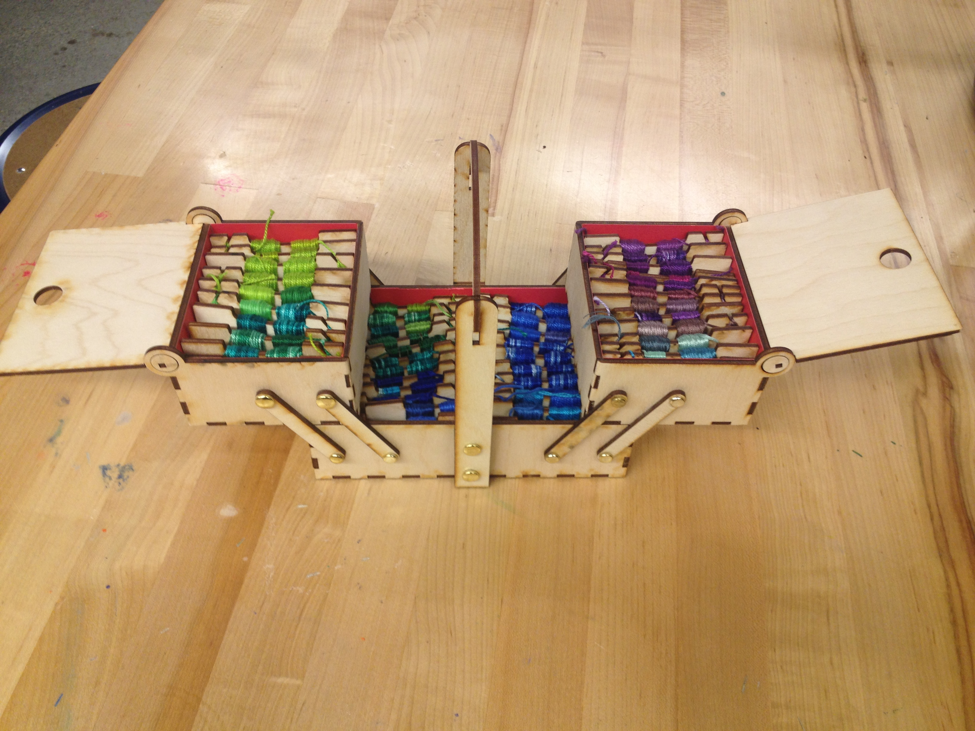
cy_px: 366
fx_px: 986
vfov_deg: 40.7
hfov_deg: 52.6
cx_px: 488
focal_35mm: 35
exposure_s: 1/24
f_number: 2.4
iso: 50
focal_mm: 4.28
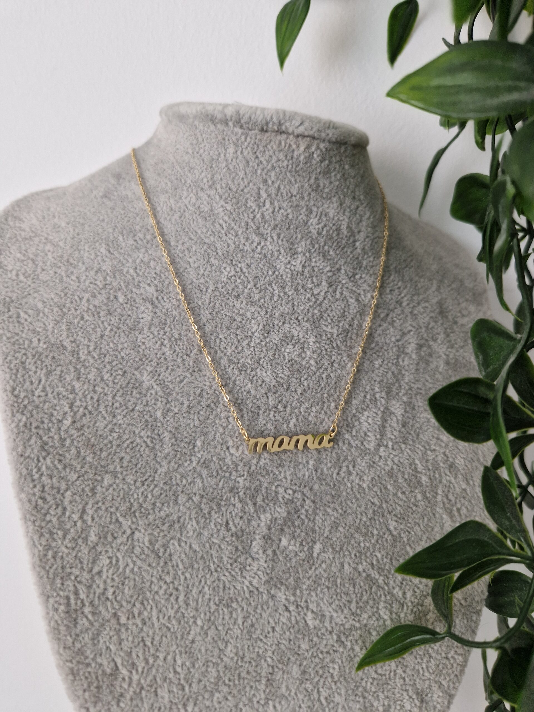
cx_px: 267
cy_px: 356
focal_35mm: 23
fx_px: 473
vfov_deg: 73.9
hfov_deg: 58.9
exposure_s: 1/100
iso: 50
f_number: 1.8
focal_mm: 5.4
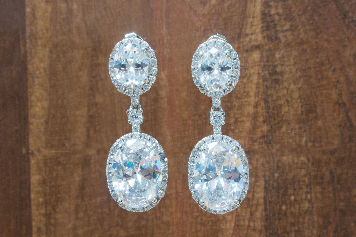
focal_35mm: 56
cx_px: 178
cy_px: 118
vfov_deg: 24.2
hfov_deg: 35.7
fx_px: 554
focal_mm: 21.1
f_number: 16
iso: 800
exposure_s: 1/8
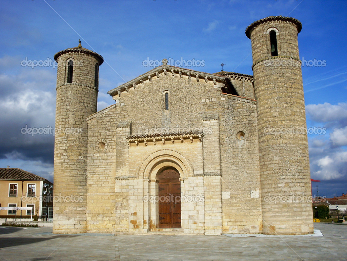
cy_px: 130
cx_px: 174
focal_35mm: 38
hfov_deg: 49.0
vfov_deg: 37.7
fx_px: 381
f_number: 8.4
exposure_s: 1/250
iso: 80
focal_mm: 6.3
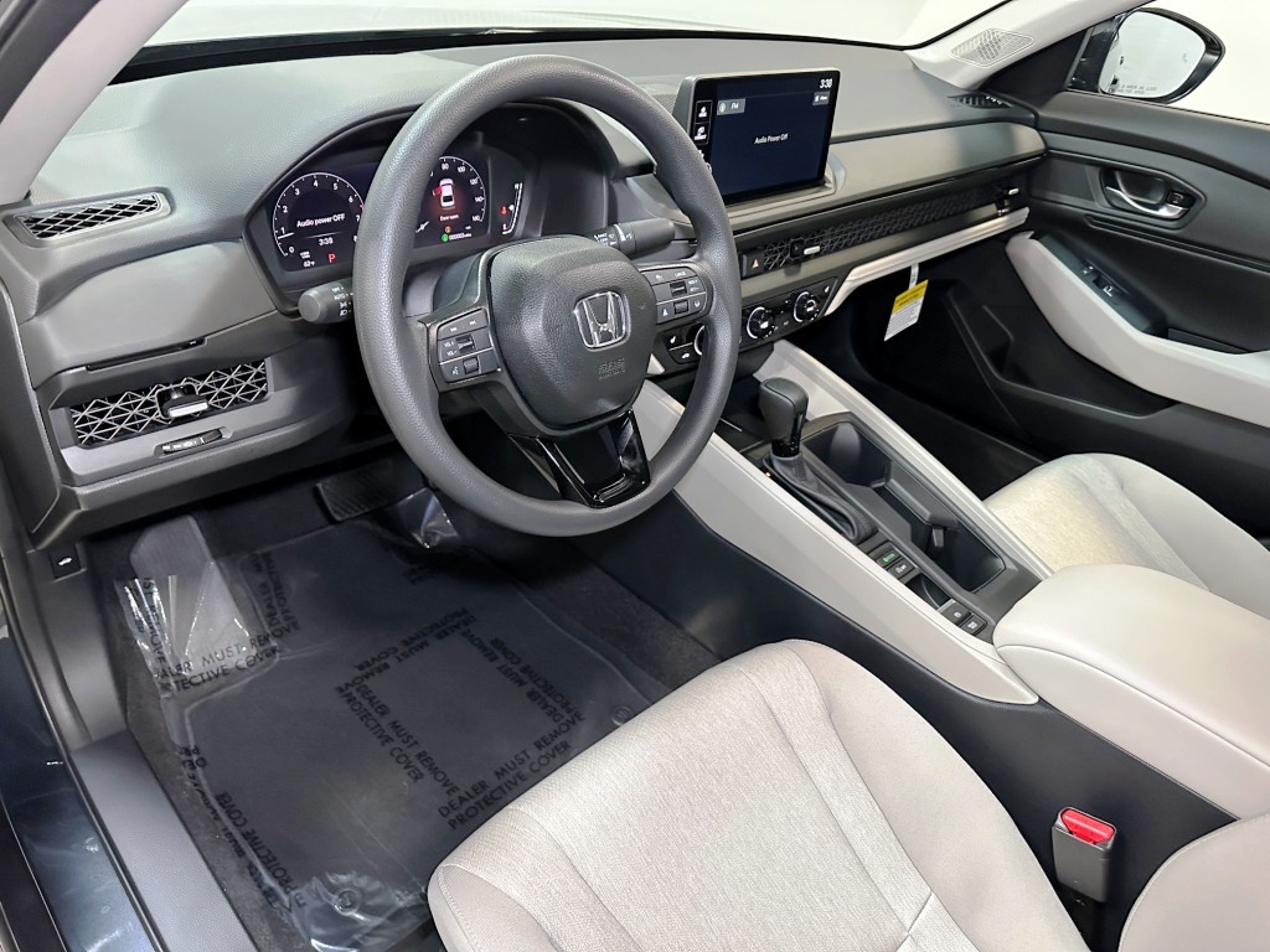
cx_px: 635
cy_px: 476
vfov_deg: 56.8
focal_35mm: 24
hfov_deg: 71.6
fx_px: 881
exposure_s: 1/40
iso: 800
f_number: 1.78
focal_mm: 6.86
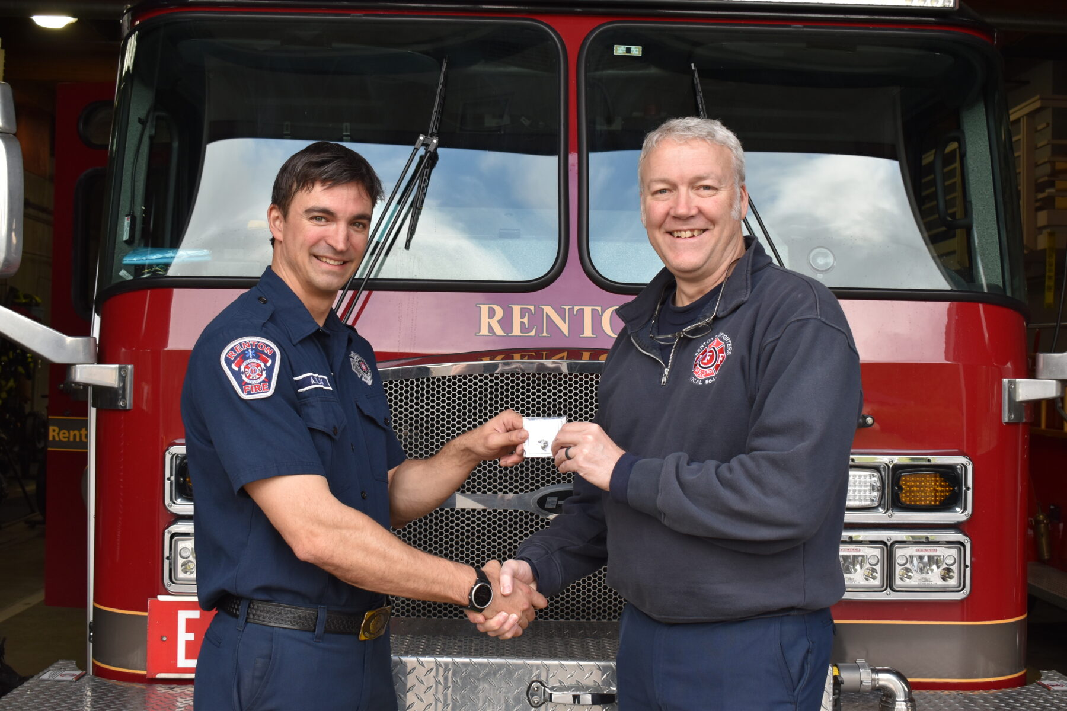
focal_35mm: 44
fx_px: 1289
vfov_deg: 30.8
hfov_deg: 45.0
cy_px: 356
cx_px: 534
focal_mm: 29
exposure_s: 1/125
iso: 400
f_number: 6.3
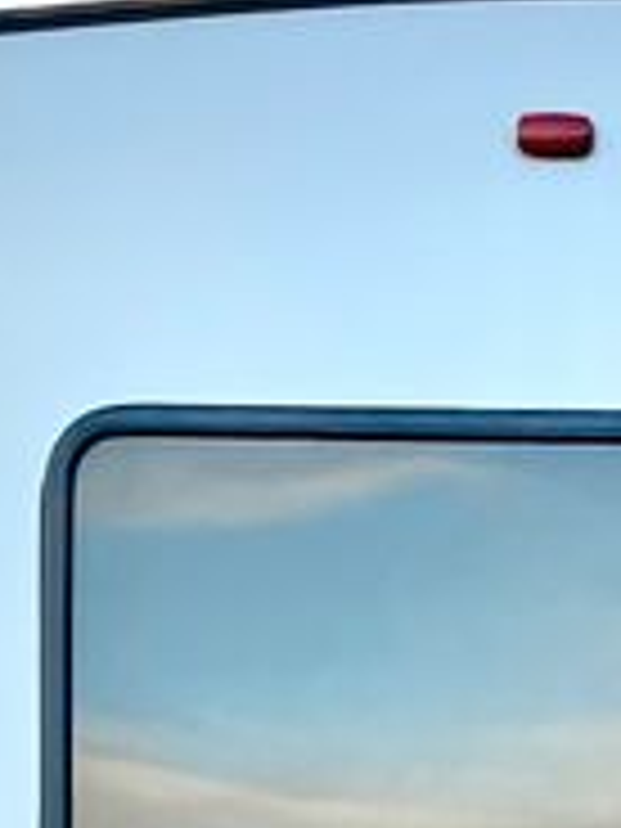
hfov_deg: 10.1
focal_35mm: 145
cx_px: 630
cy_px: 1408
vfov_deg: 12.6
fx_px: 3468
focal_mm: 5.7
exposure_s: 1/352
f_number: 1.5
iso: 50
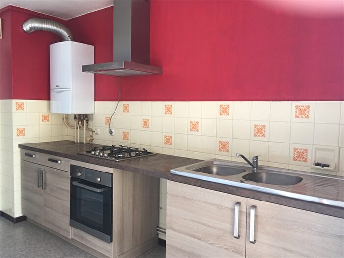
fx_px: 288
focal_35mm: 29
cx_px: 172
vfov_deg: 48.2
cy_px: 129
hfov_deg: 61.7
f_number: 2.2
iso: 25
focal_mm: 4.15
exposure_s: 1/50
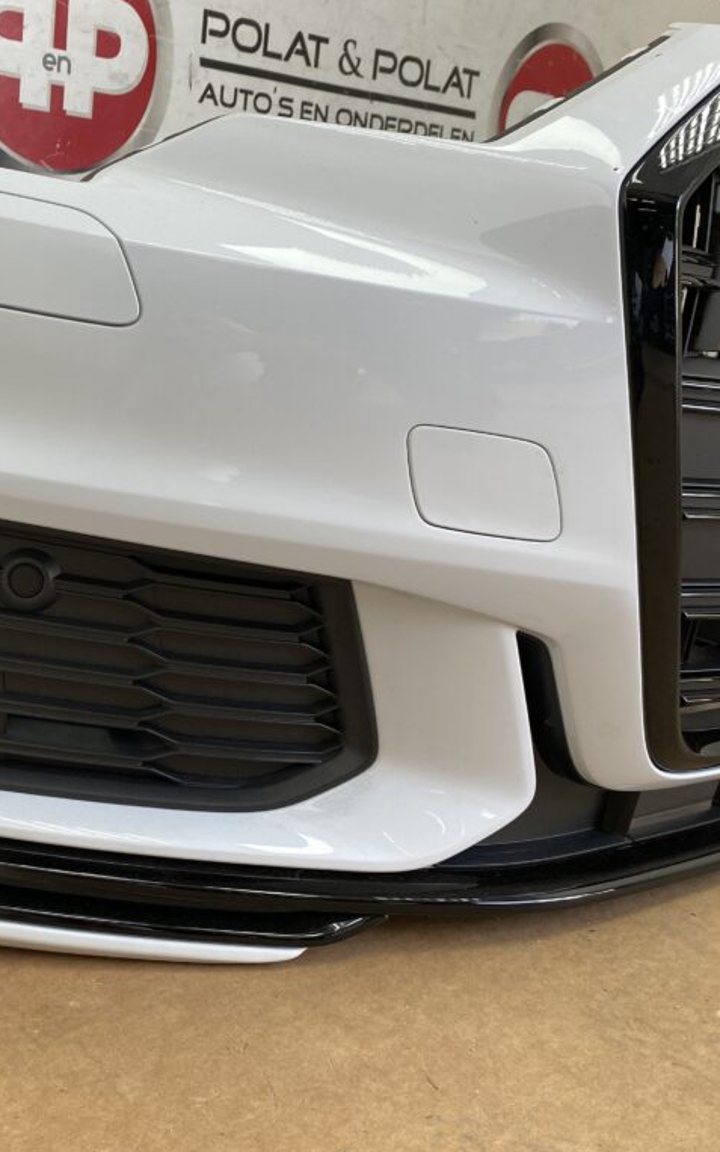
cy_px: 577
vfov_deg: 52.7
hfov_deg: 32.7
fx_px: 1161
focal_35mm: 37
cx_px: 68
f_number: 1.8
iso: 40
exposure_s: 1/100
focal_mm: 4.25
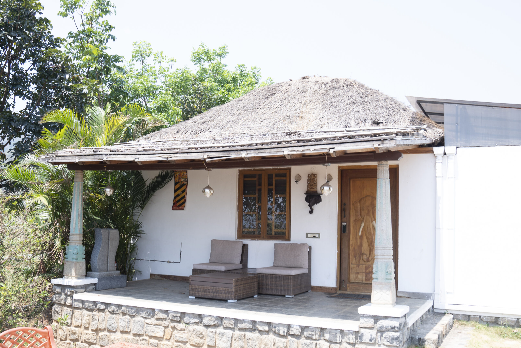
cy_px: 174
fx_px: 521
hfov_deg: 53.1
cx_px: 260
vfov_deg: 36.9
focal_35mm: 36
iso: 100
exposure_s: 1/160
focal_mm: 24
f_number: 4.5
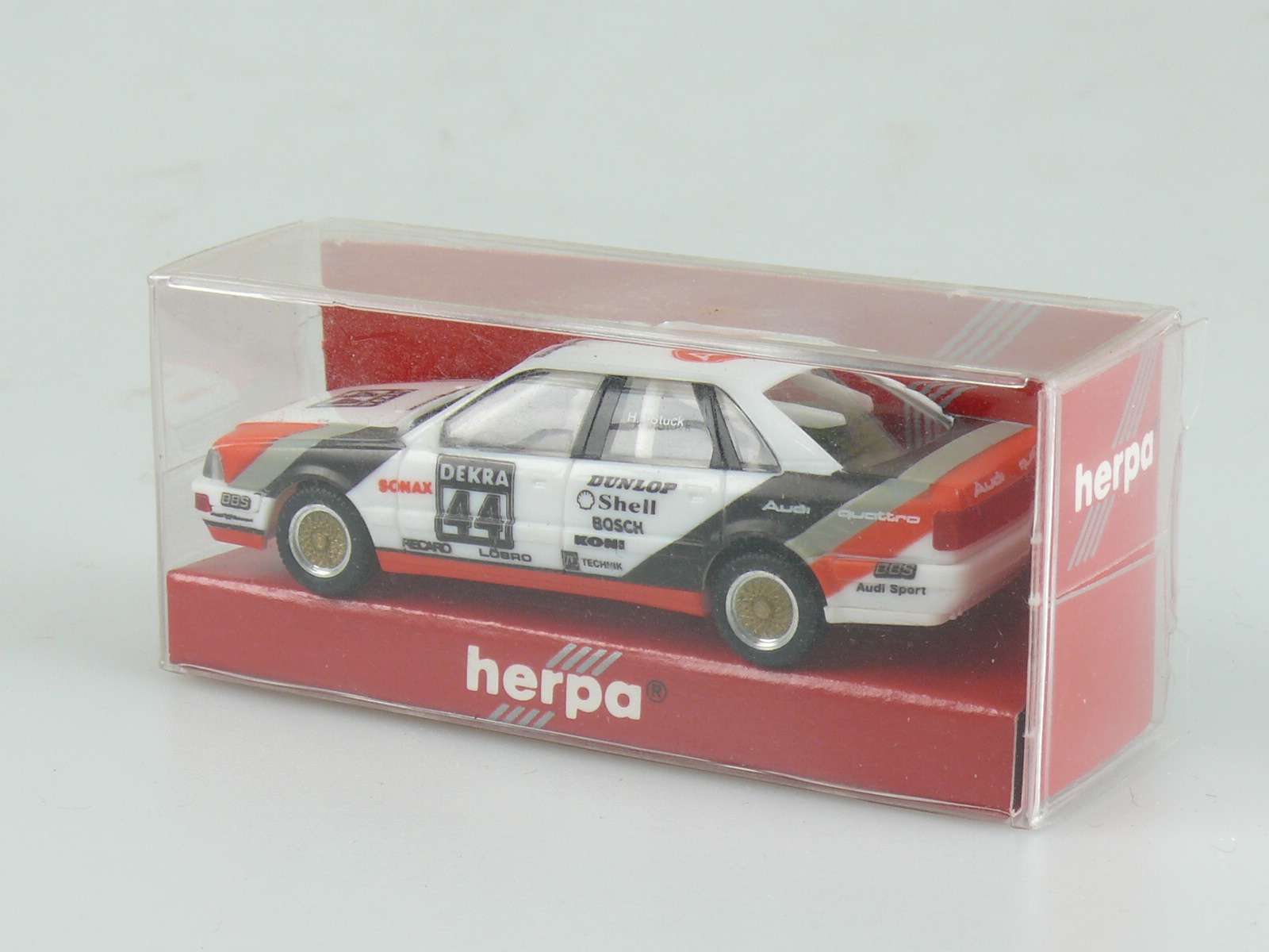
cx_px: 634
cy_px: 476
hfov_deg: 19.3
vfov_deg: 14.5
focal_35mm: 102
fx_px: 3739
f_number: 8
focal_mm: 13.3
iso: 100
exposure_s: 1/15
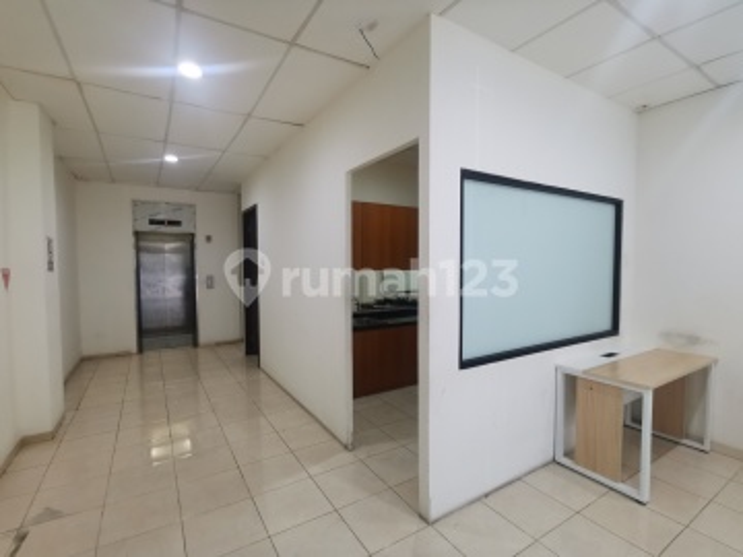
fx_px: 365
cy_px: 278
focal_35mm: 17
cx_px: 372
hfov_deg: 91.0
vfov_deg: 74.7
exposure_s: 1/33.3
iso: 200
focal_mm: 2.23
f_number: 2.2
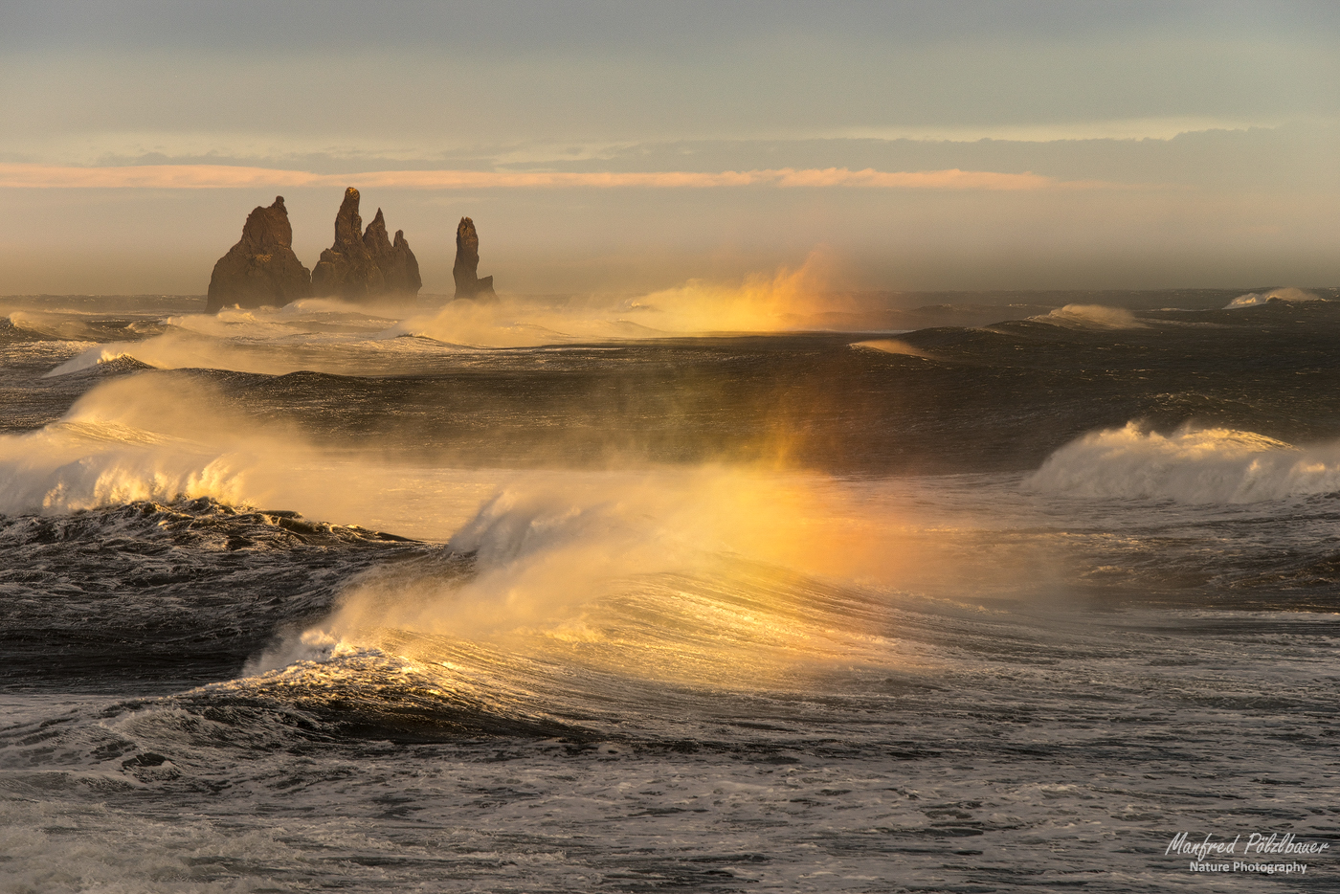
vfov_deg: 6.9
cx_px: 670
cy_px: 447
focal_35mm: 200
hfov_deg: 10.3
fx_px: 7445
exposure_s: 1/80
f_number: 9
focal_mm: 200
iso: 400
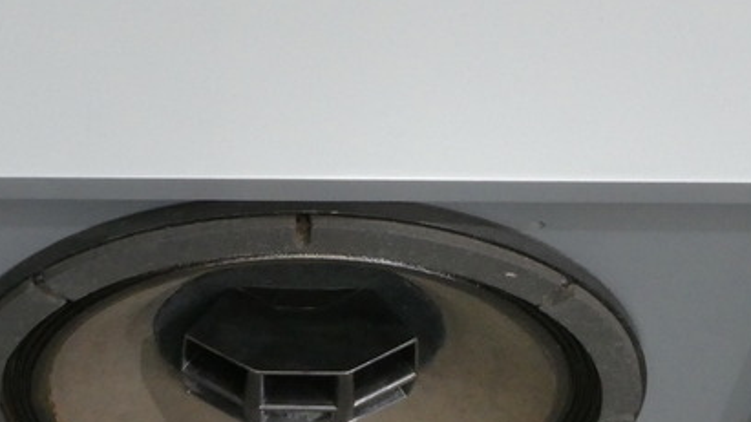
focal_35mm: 84
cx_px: 250
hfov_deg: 25.2
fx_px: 1672
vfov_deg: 14.2
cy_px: 38
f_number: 7.1
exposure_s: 1/3.2
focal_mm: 5.8
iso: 400
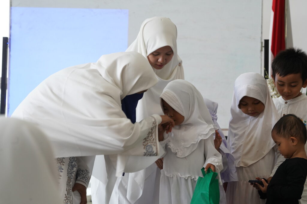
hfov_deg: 15.8
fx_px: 1109
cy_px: 102
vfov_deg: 10.6
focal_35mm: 130
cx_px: 154
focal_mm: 130
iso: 2500
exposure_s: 1/80
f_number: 9
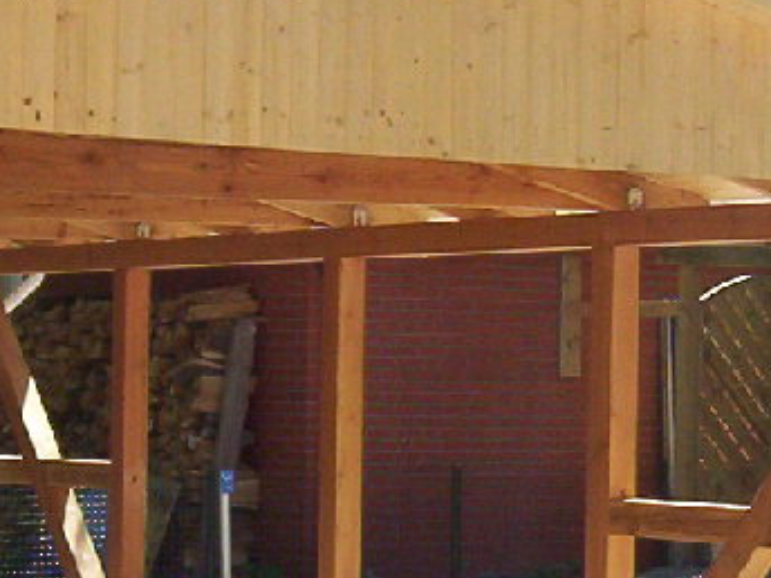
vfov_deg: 11.9
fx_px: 2762
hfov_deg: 15.8
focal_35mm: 124
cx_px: 143
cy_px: 444
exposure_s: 1/282
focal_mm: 5.54
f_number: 5.24
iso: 100
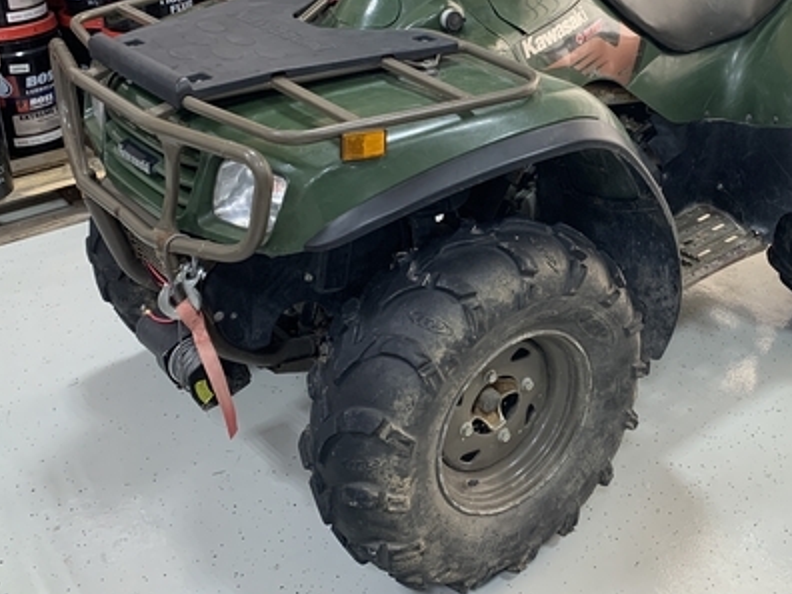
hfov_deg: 44.1
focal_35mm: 42
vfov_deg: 34.0
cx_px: 528
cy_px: 188
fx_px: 961
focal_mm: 4.25
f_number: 1.8
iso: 100
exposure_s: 1/104
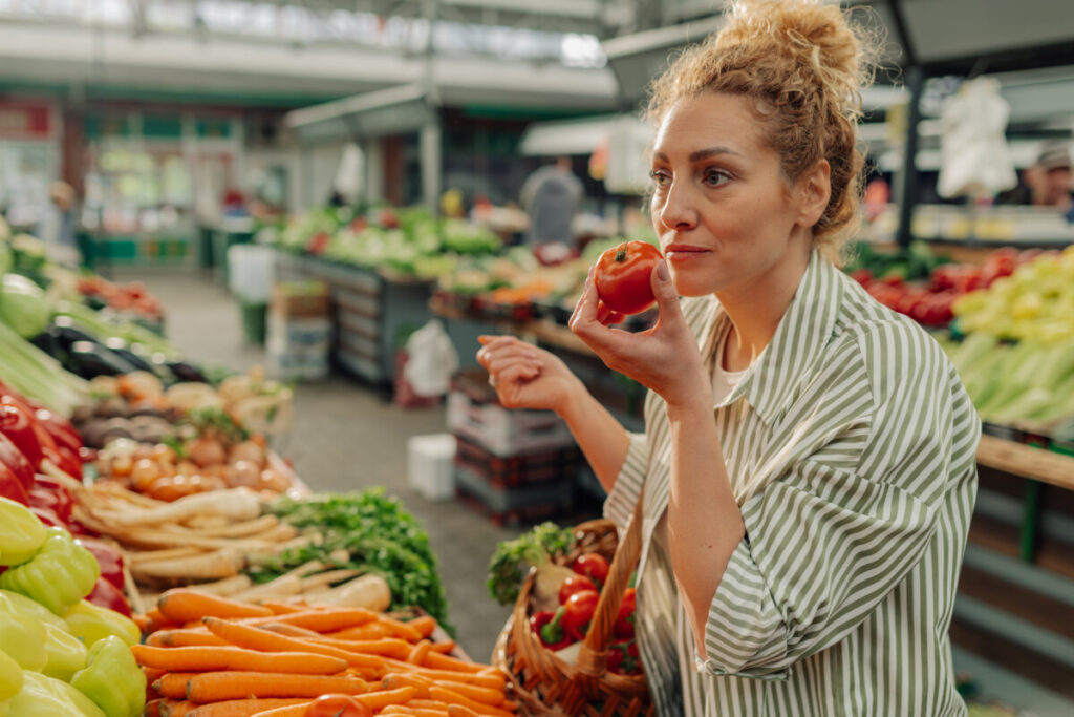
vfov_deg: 37.9
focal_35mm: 35
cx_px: 537
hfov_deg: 54.4
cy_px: 358
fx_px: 1044
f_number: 2.2
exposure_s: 1/200
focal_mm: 35
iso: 32
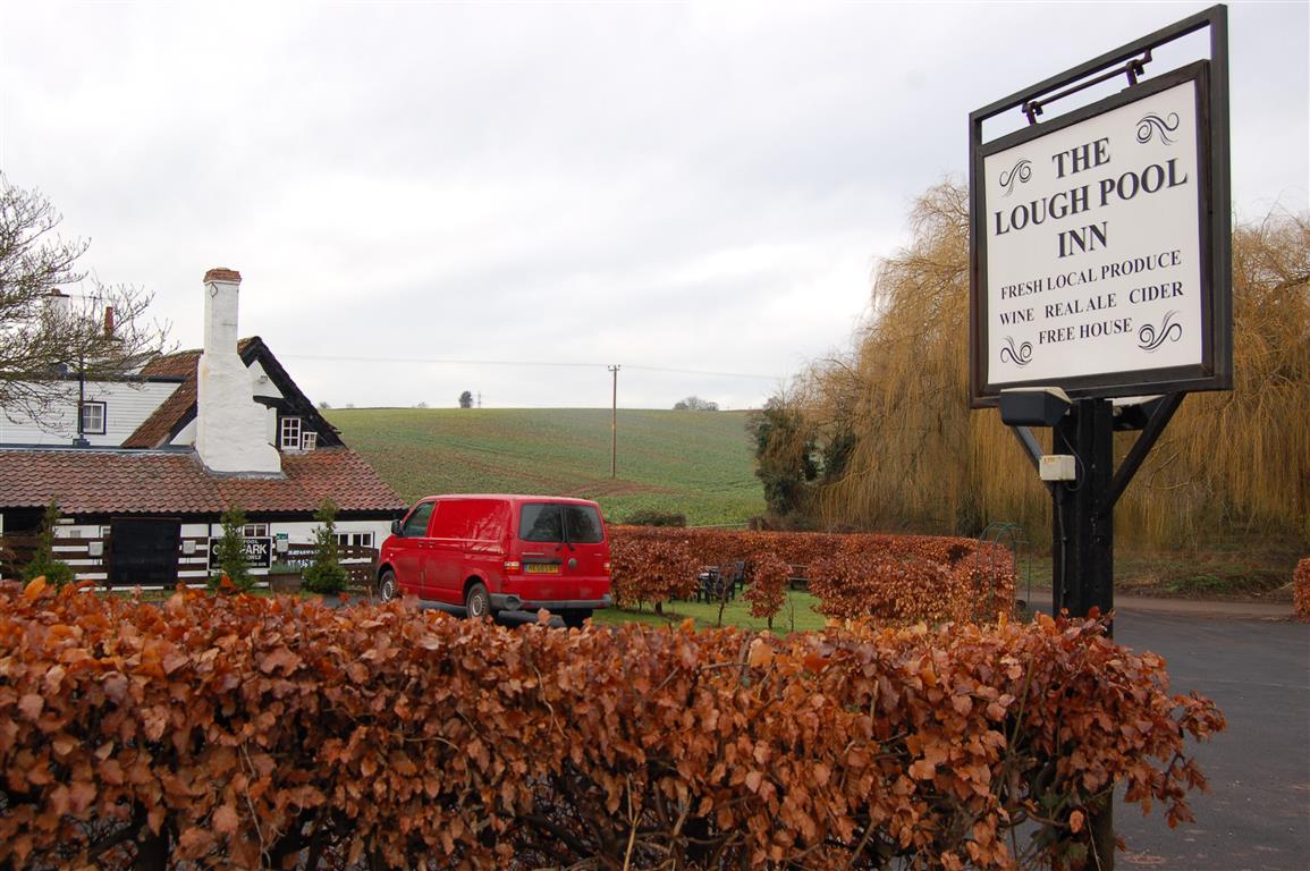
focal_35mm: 36
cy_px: 436
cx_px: 655
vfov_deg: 36.8
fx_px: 1309
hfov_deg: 53.2
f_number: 6.3
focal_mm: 24
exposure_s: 1/160
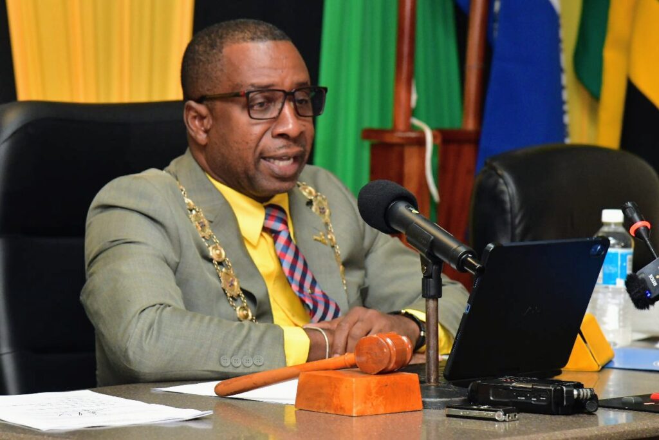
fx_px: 2197
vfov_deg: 11.4
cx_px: 330
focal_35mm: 120
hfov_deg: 17.1
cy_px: 220
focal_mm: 120
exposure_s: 1/125
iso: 3200
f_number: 5.6
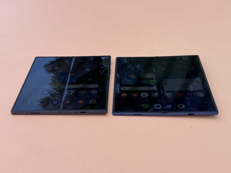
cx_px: 116
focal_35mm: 48
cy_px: 86
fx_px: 320
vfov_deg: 30.3
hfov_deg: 39.7
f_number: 1.78
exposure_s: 1/1403
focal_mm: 6.76
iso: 64
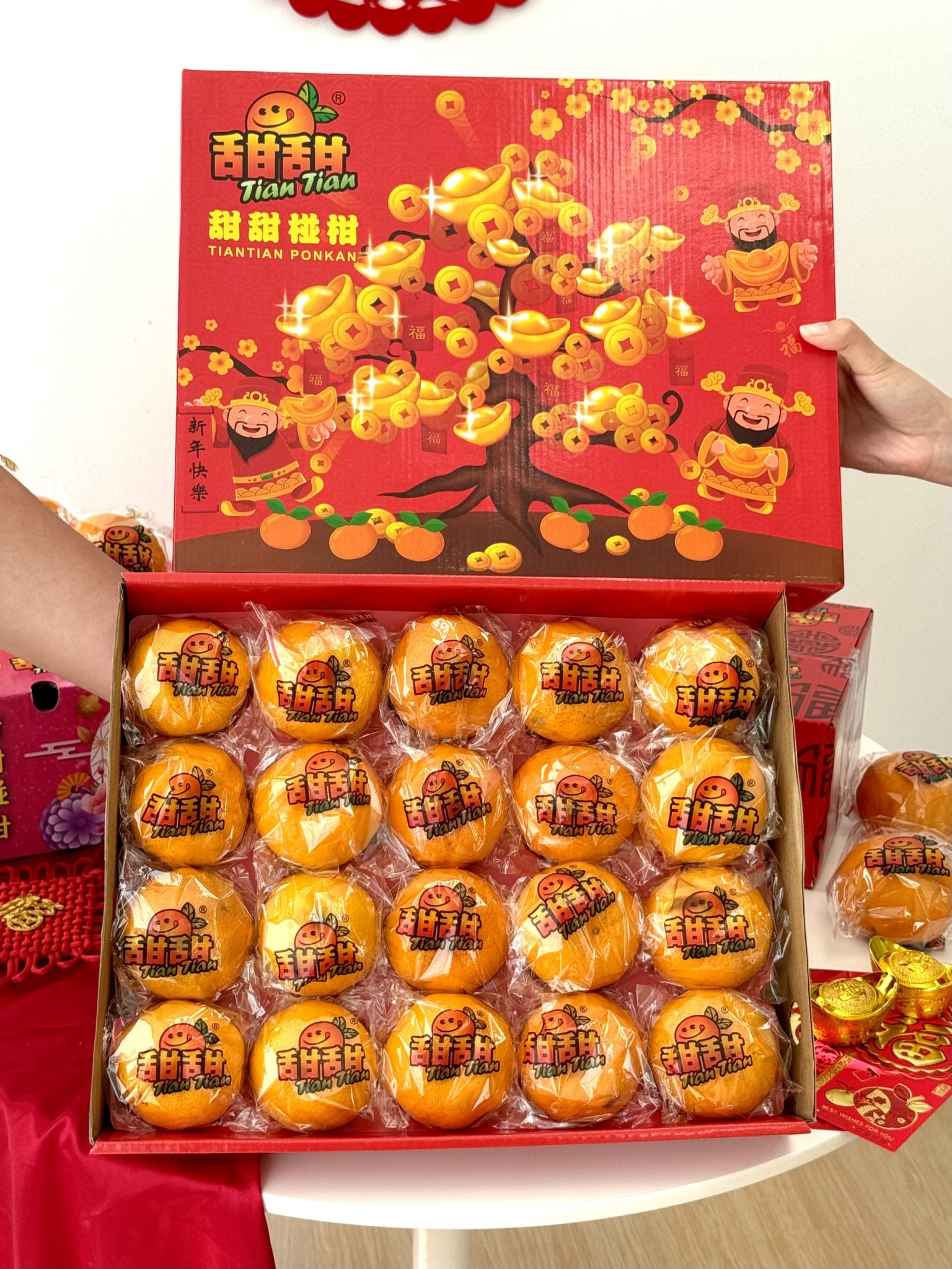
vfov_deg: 39.7
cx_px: 476
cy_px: 634
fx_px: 1760
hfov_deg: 30.3
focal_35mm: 48
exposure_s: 1/121
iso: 64
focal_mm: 6.76
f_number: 1.78
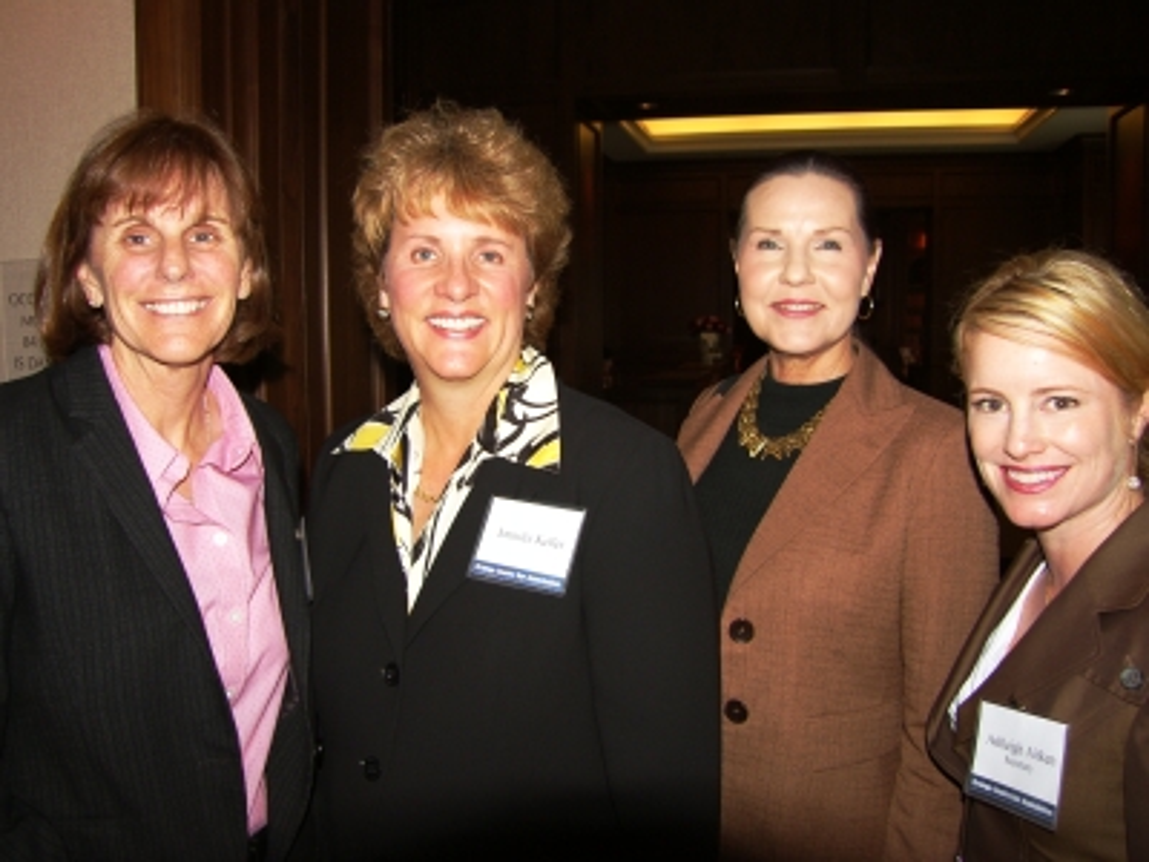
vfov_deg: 49.7
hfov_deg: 63.4
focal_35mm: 28
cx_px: 574
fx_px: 929
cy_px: 431
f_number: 2.2
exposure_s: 1/30
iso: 50
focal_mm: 7.4
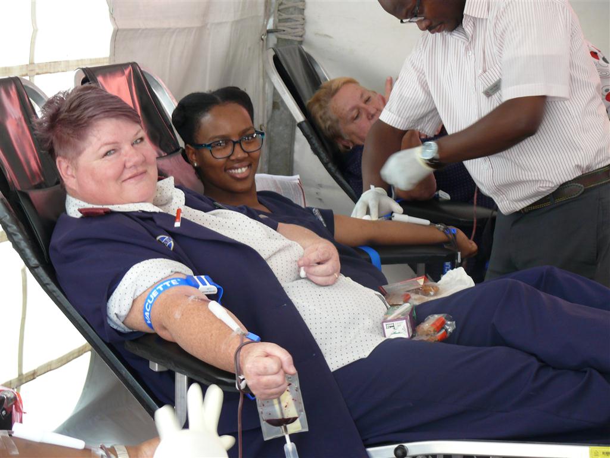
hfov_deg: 18.0
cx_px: 305
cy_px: 229
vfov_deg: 13.6
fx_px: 1921
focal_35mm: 109
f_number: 3.6
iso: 200
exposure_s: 1/30
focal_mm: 23
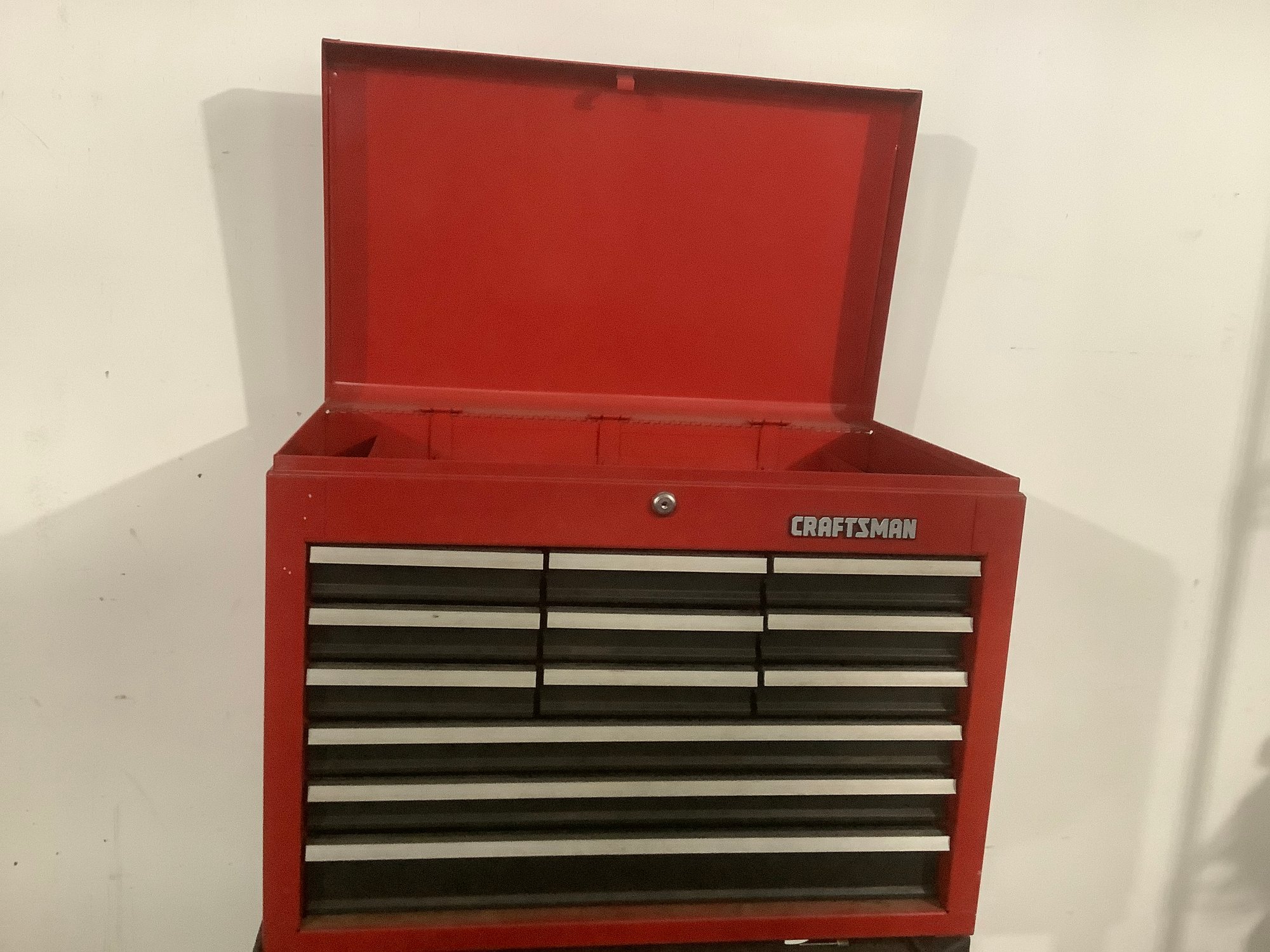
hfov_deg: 58.4
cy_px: 476
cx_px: 635
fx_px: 1137
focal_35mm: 31
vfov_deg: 45.4
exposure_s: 1/40
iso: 400
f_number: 2.4
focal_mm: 3.3
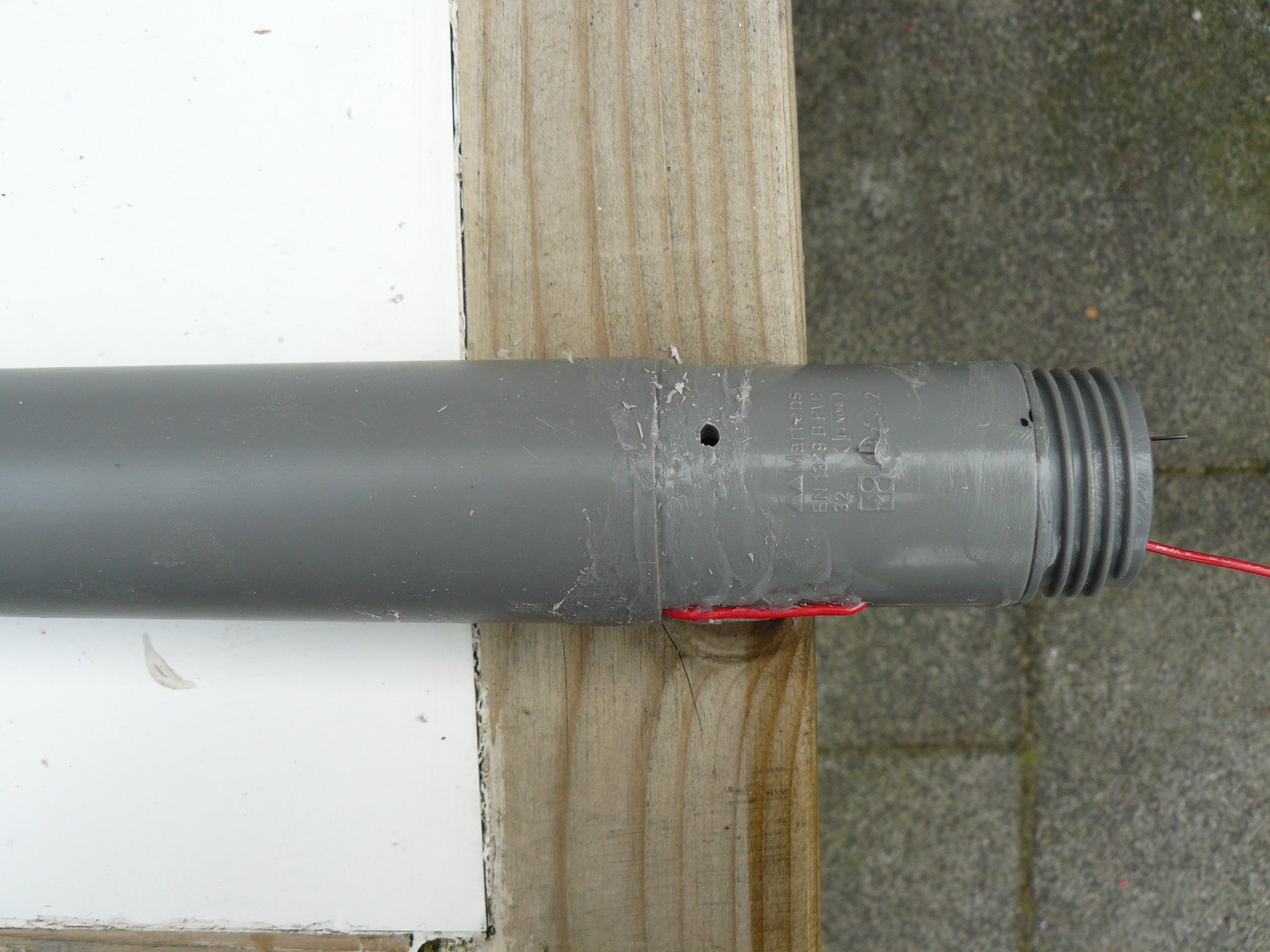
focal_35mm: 36
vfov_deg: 39.7
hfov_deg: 51.4
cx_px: 635
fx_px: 1321
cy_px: 476
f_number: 4
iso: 100
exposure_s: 1/125
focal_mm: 6
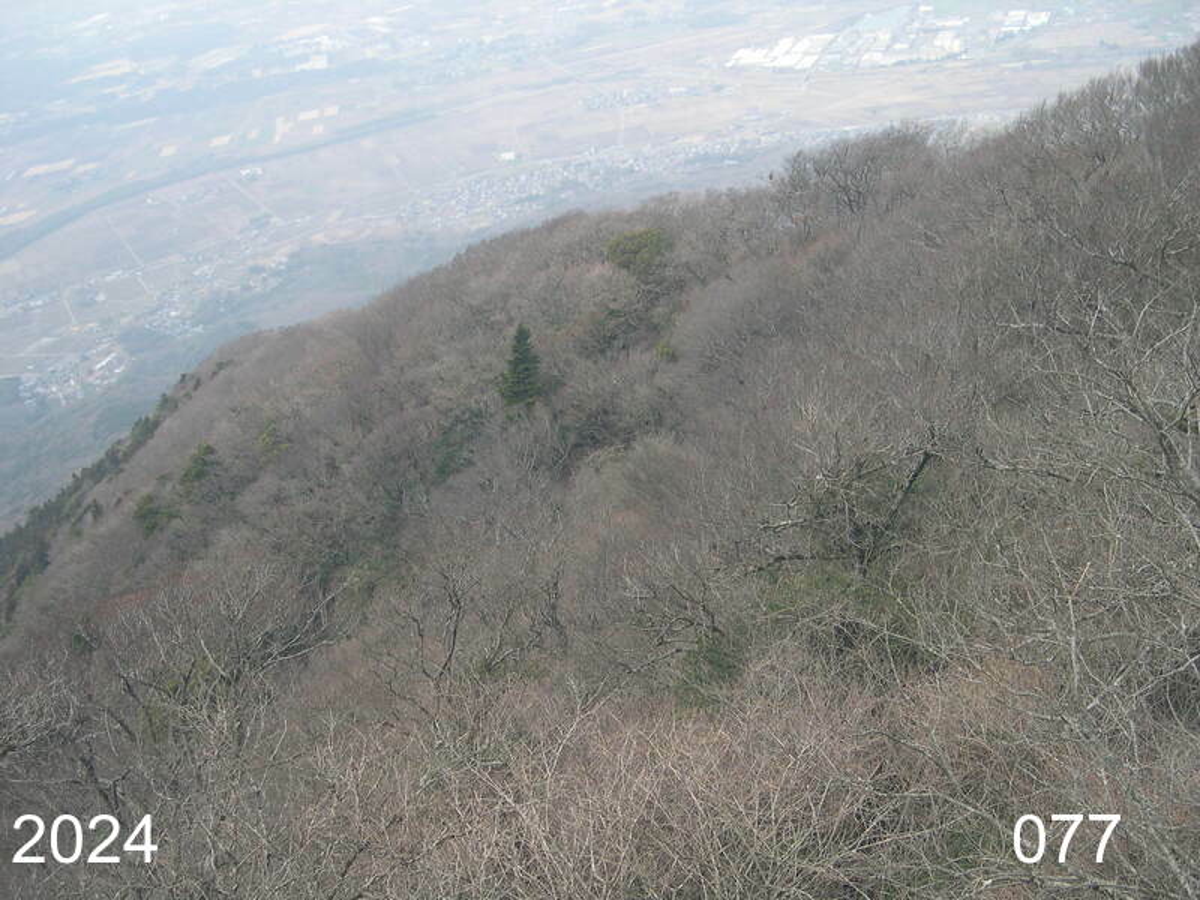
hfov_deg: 49.0
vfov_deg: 37.7
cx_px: 600
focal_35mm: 38
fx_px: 1317
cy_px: 450
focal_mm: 8
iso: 100
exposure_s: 1/478
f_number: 2.8
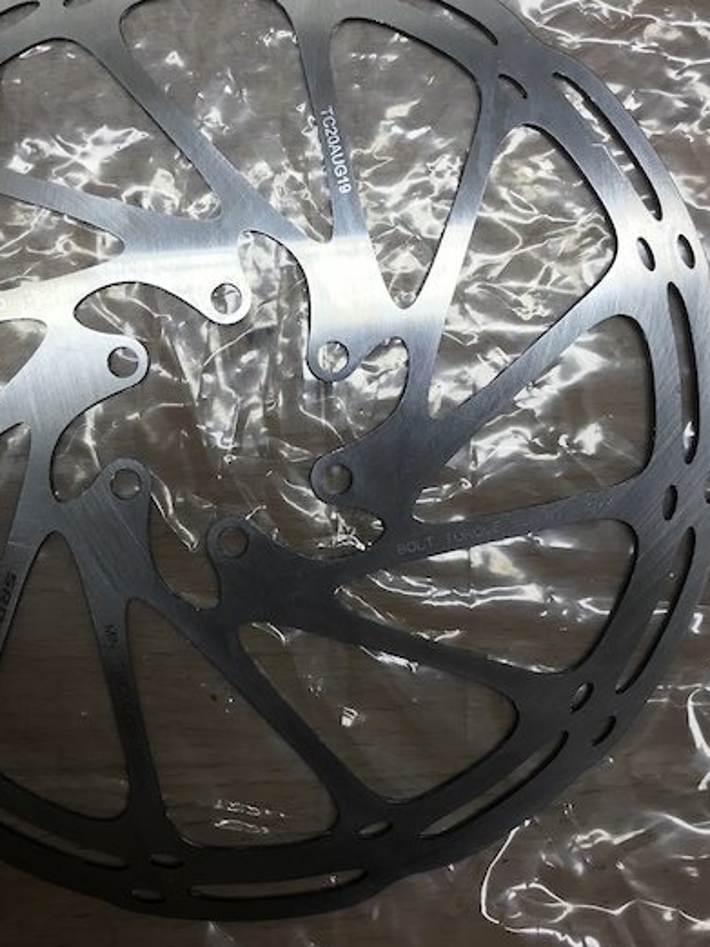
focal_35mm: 43
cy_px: 378
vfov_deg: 43.6
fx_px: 1175
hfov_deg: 33.3
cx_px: 243
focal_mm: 3.99
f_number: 1.8
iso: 25
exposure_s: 1/60
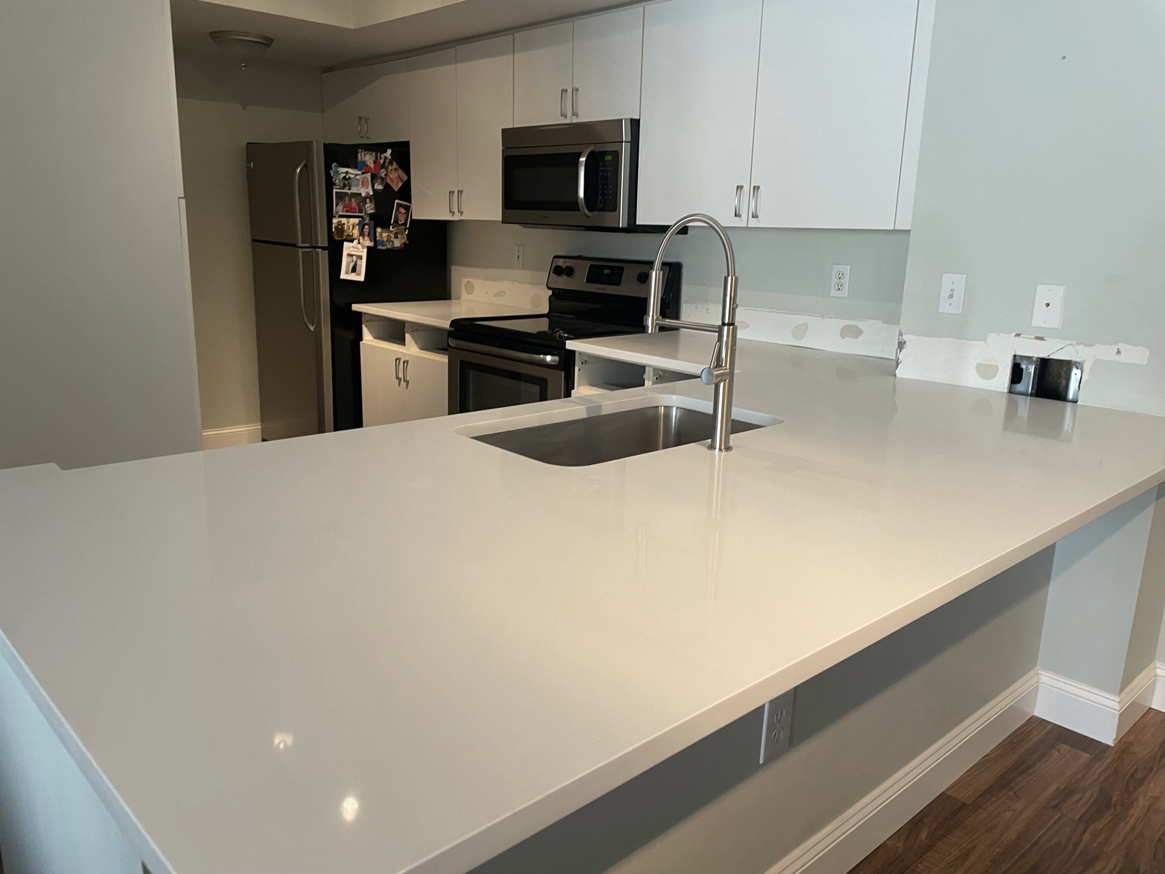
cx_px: 582
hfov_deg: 67.3
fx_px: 875
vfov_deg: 53.1
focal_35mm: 26
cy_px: 437
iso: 200
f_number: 1.6
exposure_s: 1/60
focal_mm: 4.2
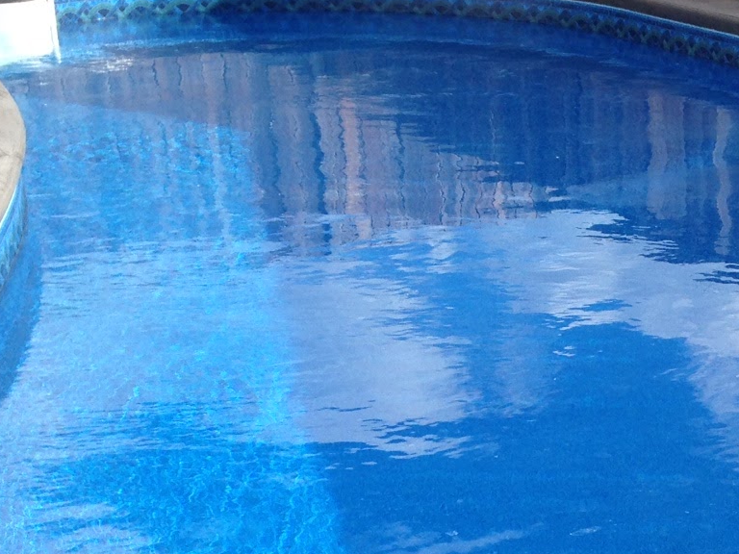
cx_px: 755
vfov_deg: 16.4
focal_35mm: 88
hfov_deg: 21.4
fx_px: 1879
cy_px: 577
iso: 50
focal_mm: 4.12
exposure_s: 1/786
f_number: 2.4
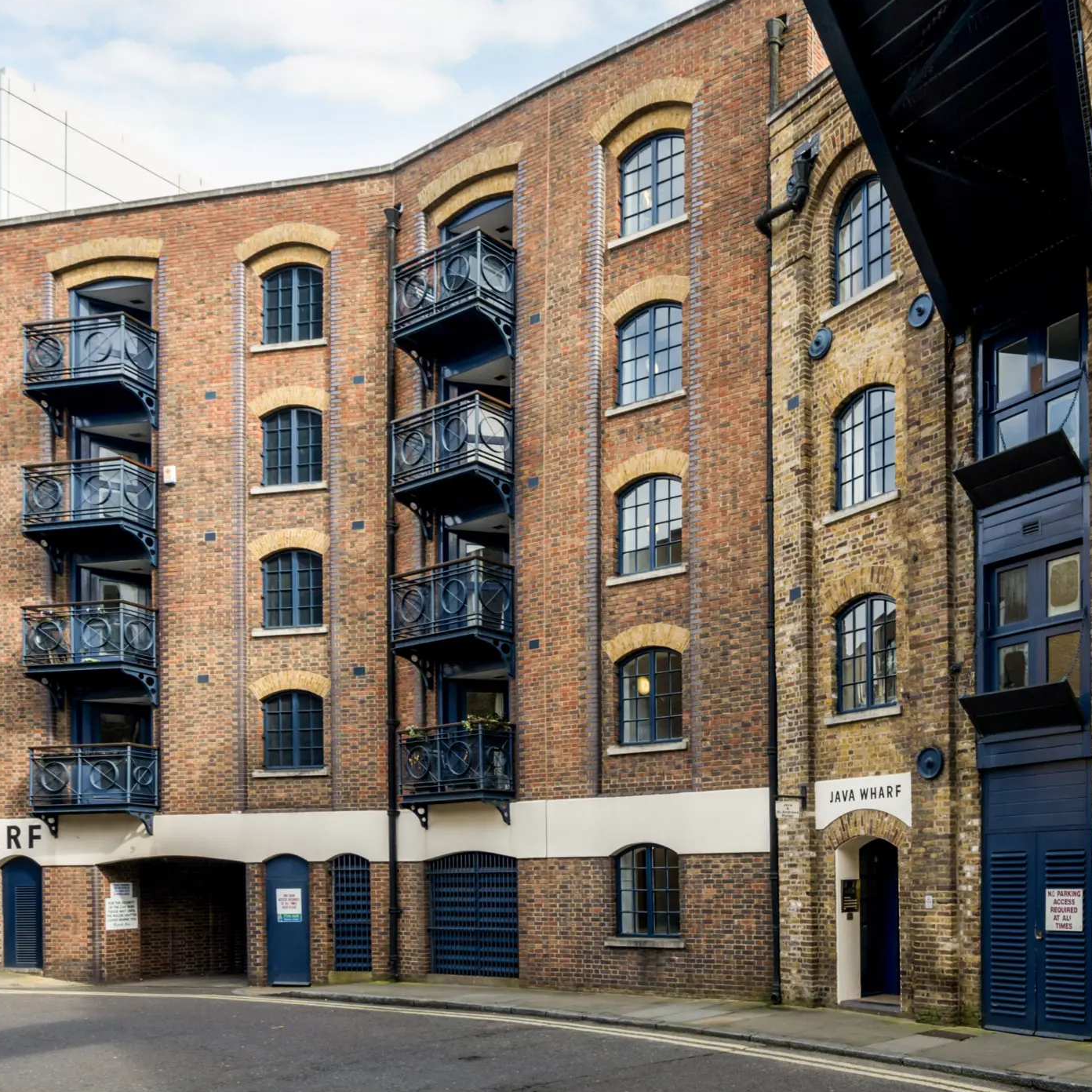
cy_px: 527
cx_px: 783
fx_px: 892
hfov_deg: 60.4
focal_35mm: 25
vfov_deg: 62.9
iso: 320
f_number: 11
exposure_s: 1/125
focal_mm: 16
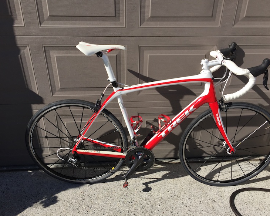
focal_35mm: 31
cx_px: 141
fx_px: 248
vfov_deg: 47.1
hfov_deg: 57.2
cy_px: 109
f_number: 2.2
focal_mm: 4.15
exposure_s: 1/2198
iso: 32
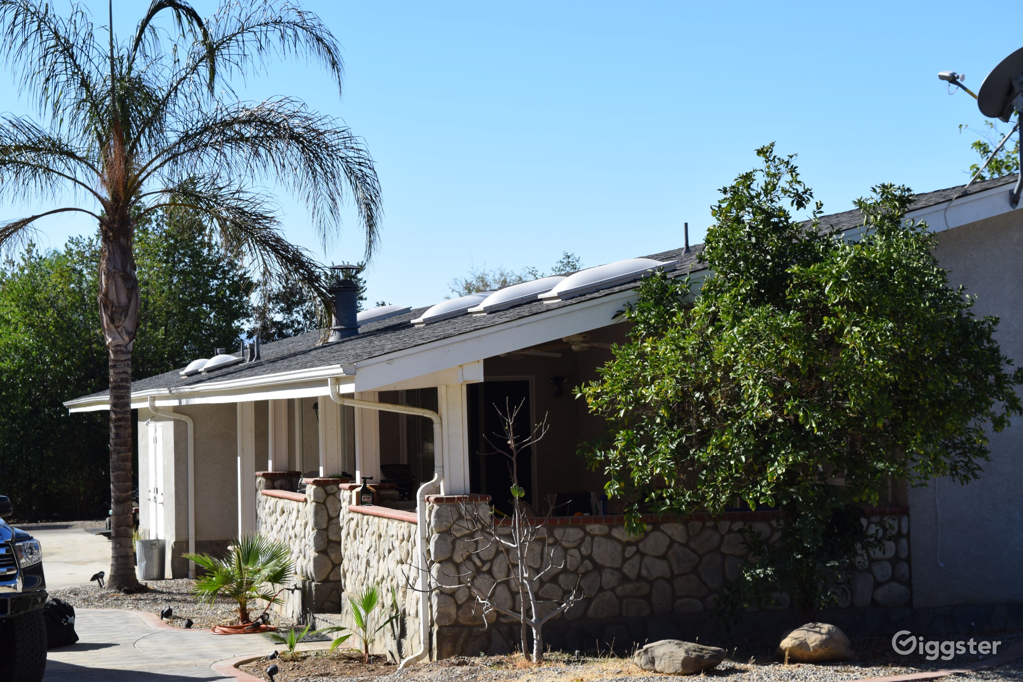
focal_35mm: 78
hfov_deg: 26.0
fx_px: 2216
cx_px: 512
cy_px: 341
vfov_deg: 17.5
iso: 200
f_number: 9
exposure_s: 1/400
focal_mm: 52
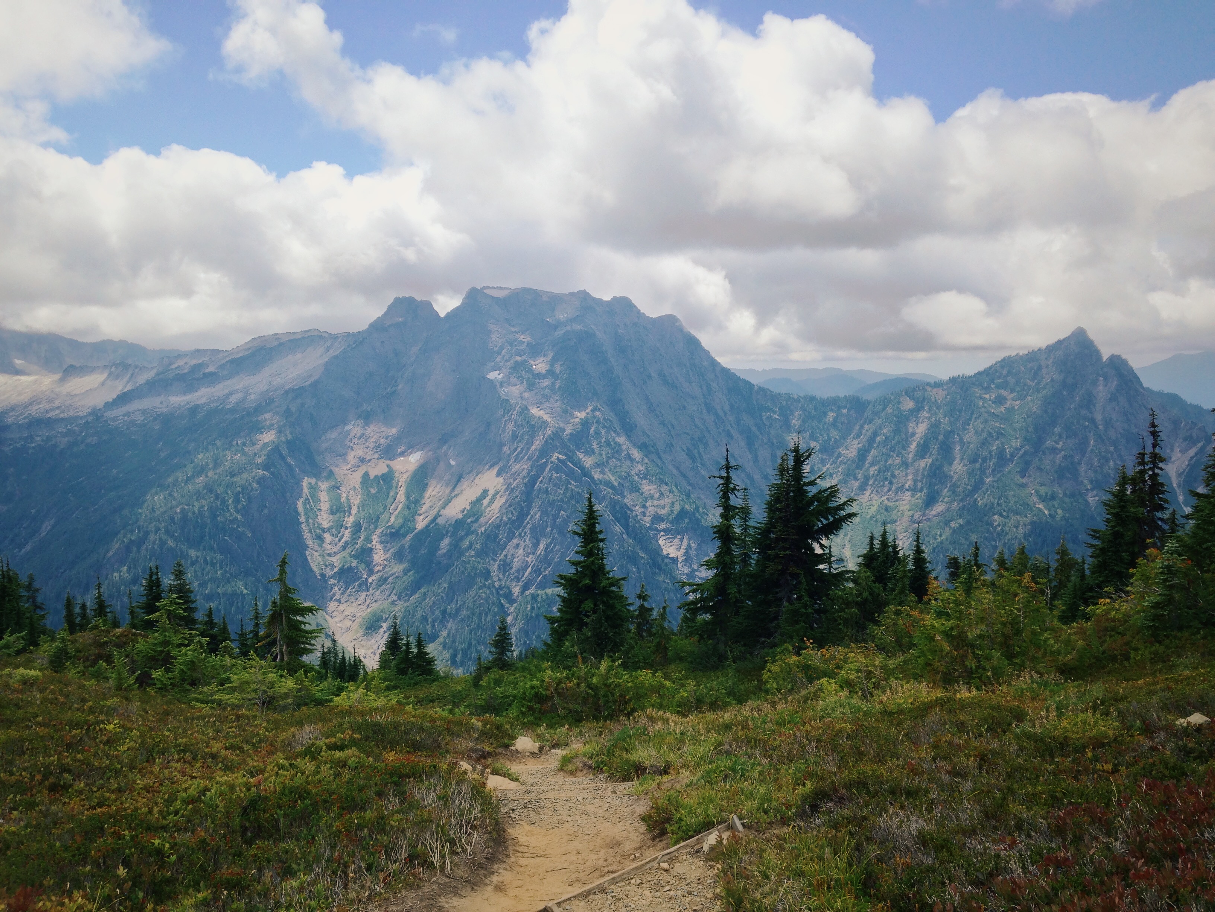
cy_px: 456
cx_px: 608
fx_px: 1158
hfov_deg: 55.4
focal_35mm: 33
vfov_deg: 42.9
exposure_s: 1/547
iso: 50
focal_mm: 4.12
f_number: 2.4
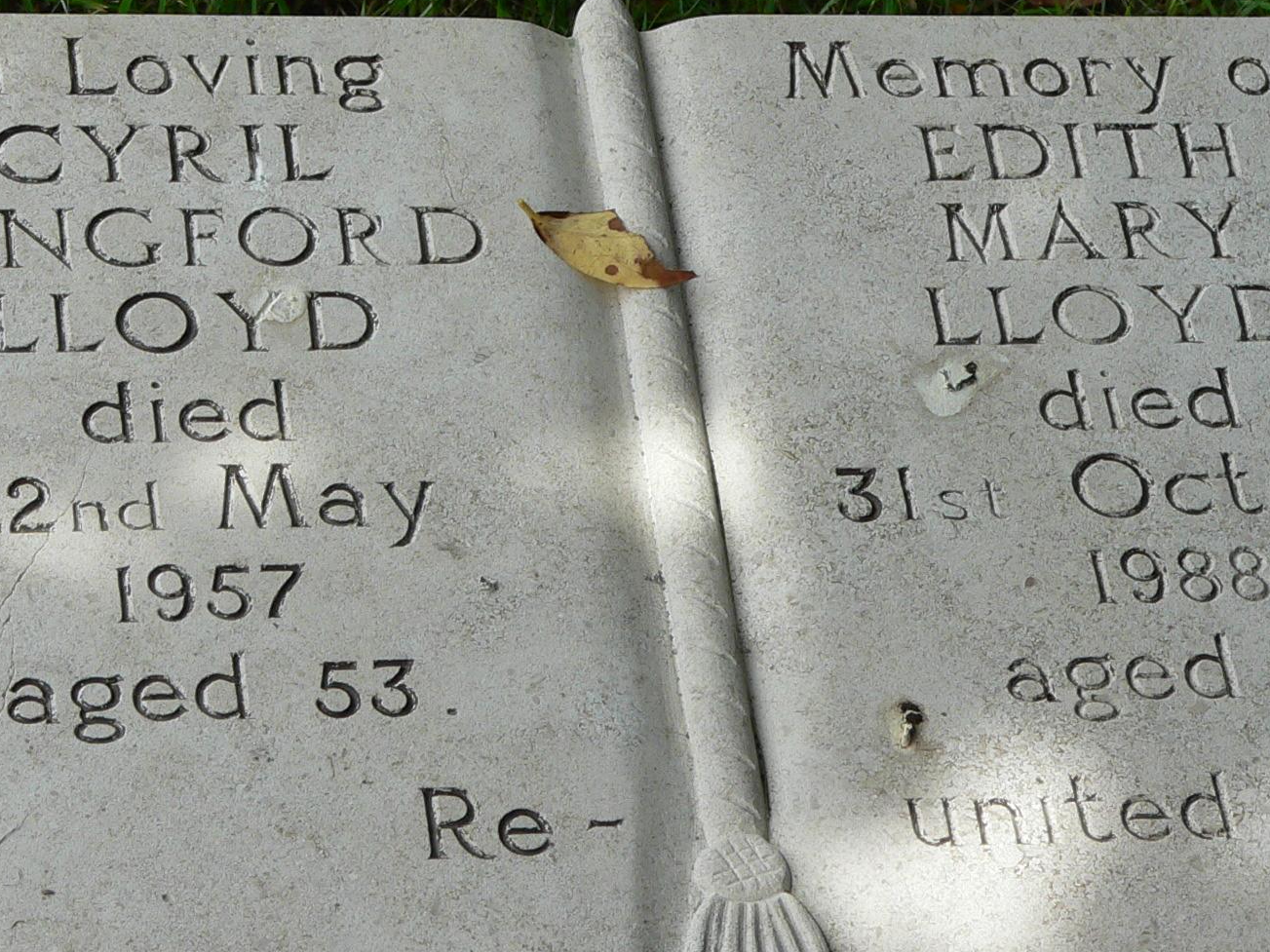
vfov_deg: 9.0
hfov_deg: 12.1
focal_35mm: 164
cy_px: 551
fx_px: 6016
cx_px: 634
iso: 100
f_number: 4
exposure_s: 1/320
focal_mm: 13.9
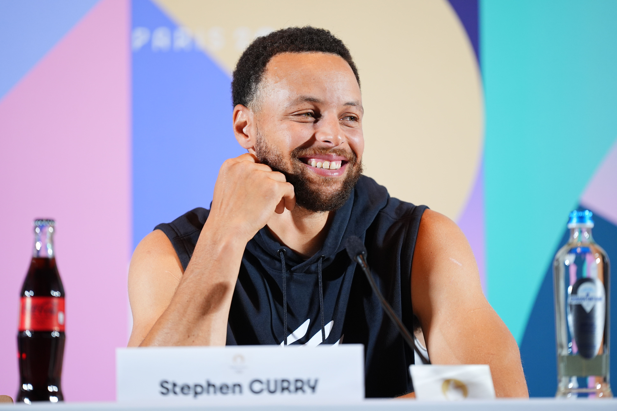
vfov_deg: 7.1
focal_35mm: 194
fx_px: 3325
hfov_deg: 10.6
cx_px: 308
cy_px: 206
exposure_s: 1/400
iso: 1000
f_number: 2.8
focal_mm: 194
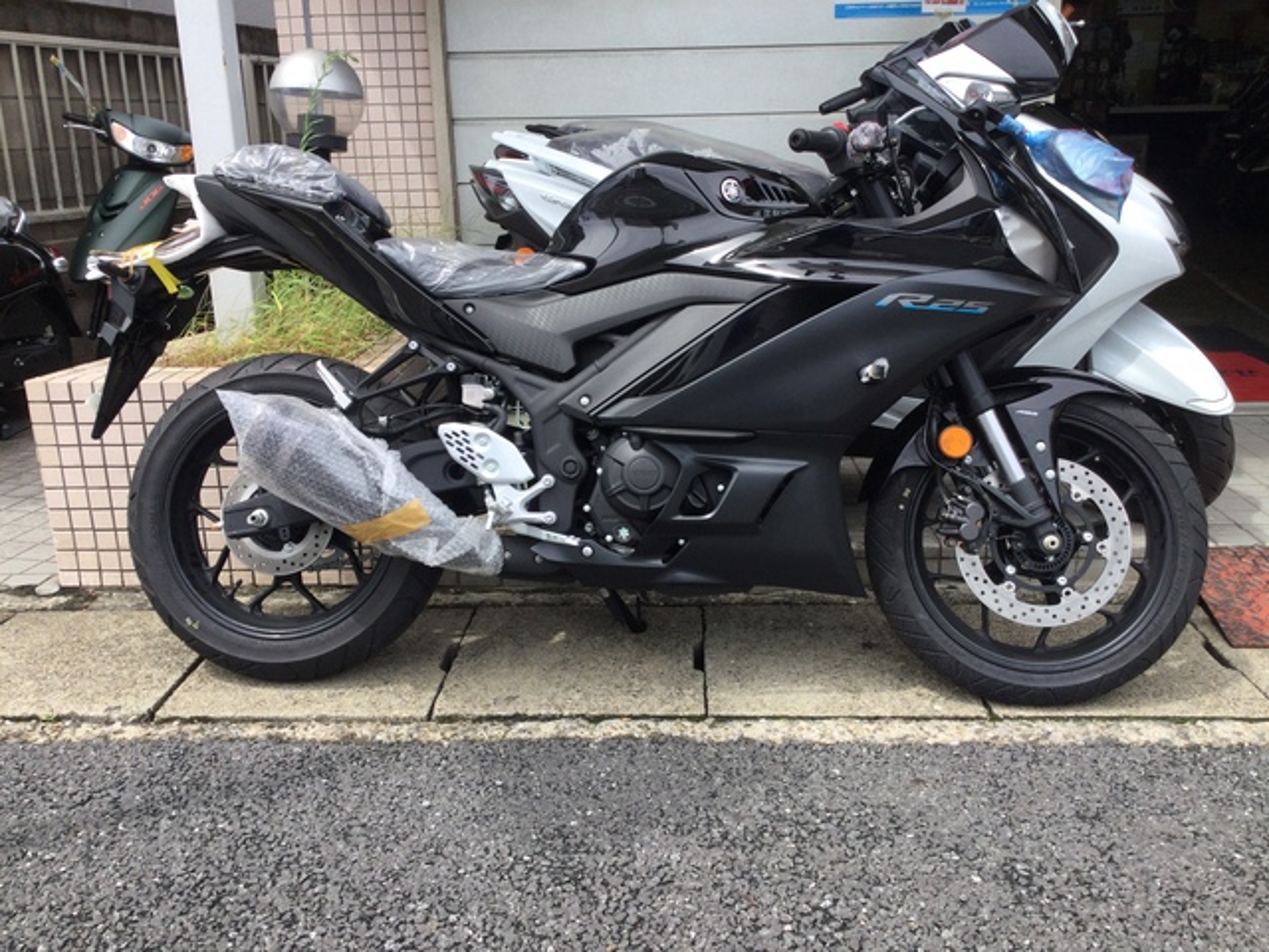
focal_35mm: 31
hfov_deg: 58.4
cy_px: 476
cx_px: 634
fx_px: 1136
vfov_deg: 45.4
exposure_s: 1/443
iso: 25
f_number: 2.4
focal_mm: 3.3
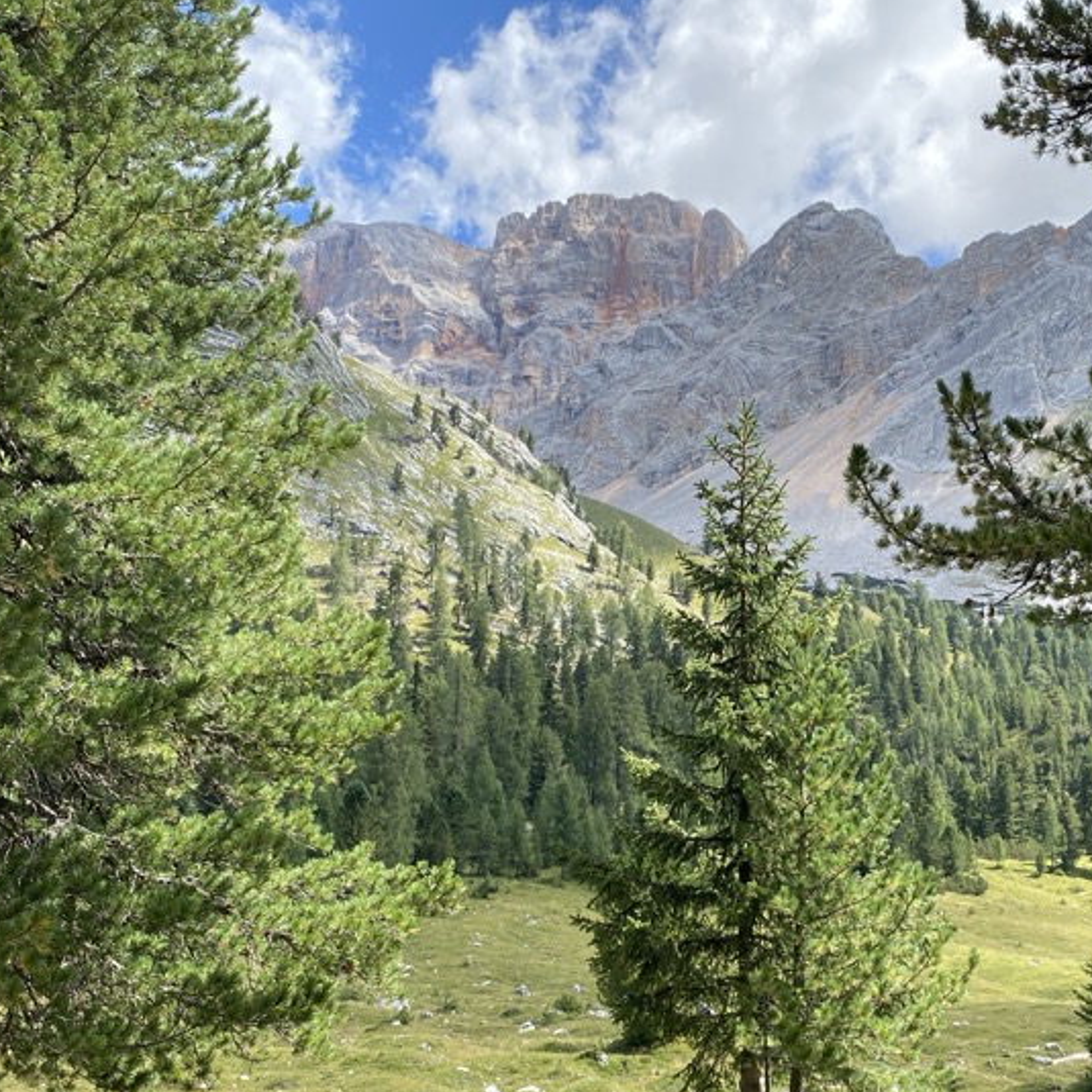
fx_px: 1570
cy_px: 653
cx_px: 692
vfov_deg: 38.2
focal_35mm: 44
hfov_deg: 38.1
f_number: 1.8
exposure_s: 1/919
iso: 32
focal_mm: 4.25
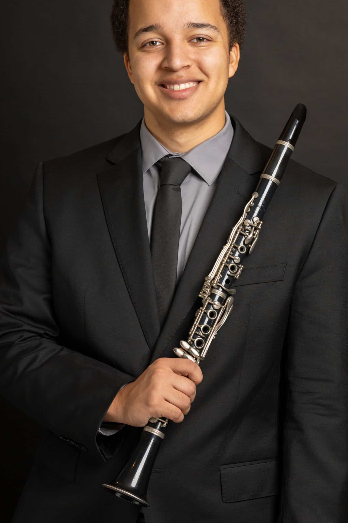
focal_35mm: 116
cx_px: 180
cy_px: 247
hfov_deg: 11.8
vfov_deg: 17.6
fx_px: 1682
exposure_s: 1/200
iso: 200
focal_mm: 85
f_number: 5.6
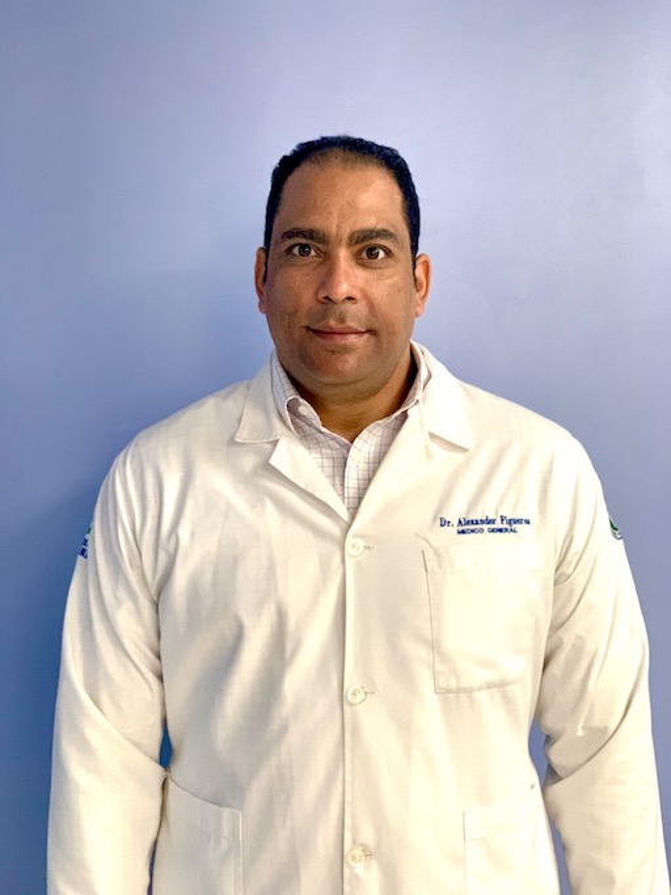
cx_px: 336
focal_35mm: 52
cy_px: 448
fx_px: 1344
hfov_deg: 28.0
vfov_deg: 36.8
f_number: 2.4
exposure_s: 1/60
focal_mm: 6
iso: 250
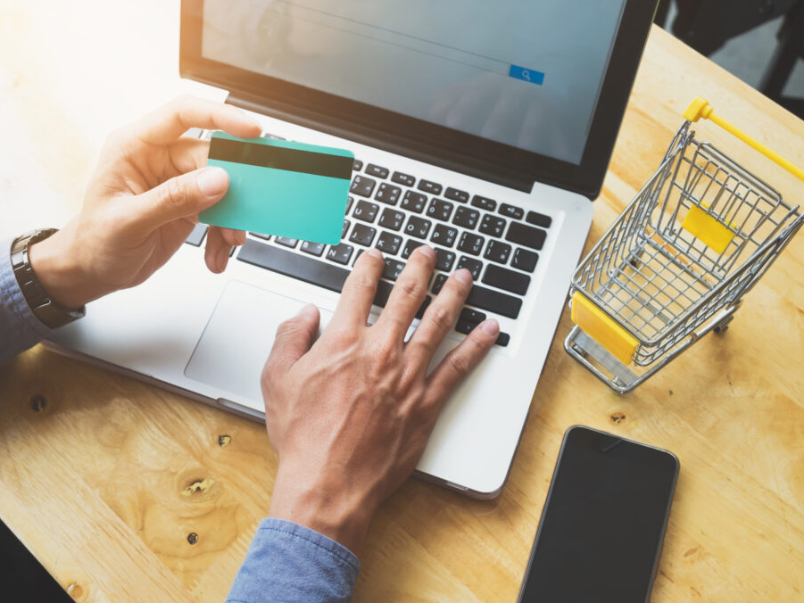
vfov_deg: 30.9
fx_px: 1092
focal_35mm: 47
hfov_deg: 40.4
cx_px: 363
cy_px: 301
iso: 400
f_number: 4.5
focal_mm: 28.9
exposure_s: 1/180
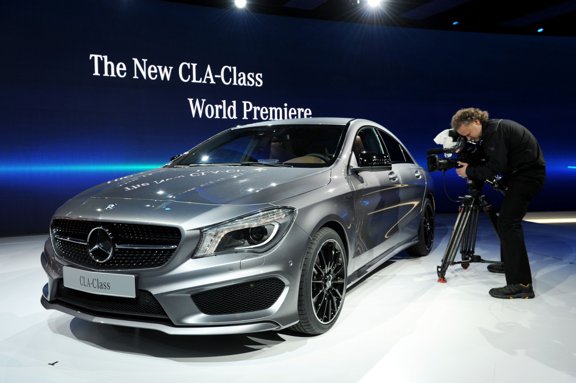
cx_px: 288
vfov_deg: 41.0
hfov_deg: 58.8
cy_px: 192
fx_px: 512
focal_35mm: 32
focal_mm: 32
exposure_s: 1/80
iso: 400
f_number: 5
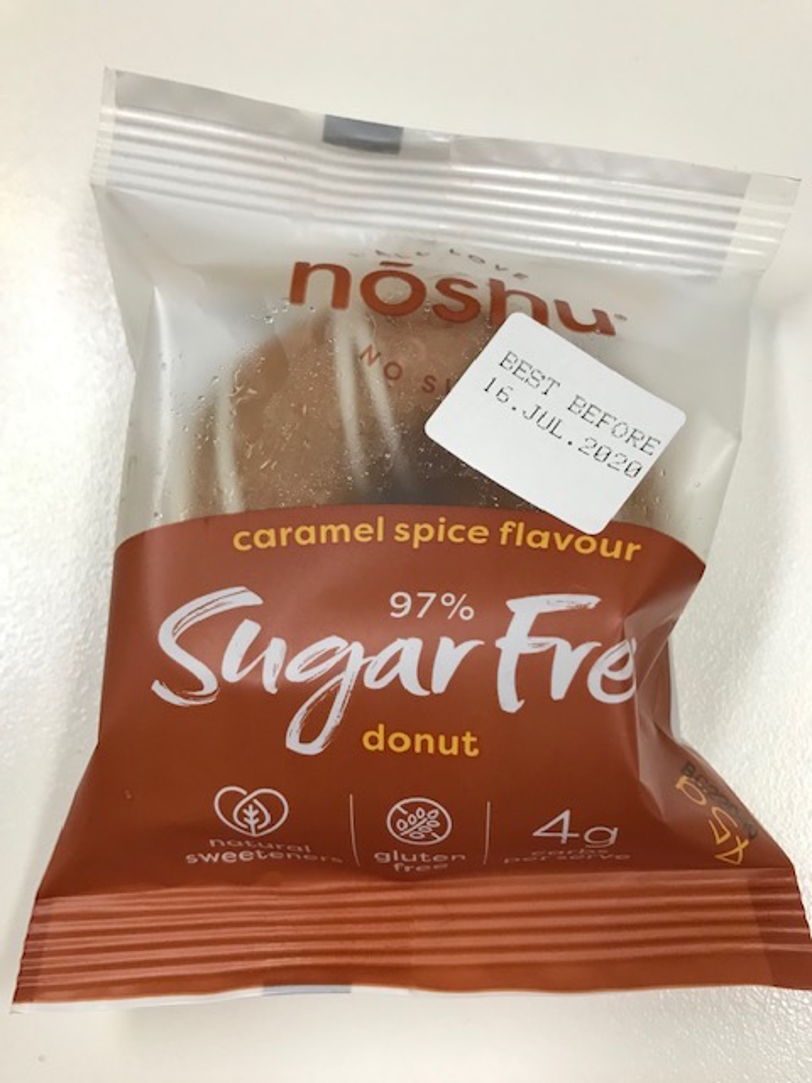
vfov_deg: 63.4
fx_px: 876
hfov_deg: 49.7
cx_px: 406
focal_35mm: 28
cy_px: 542
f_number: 1.8
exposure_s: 1/25
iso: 32
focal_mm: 3.99
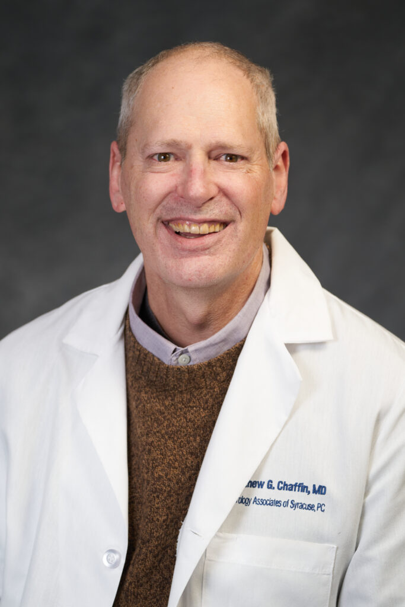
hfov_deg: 7.3
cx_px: 202
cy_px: 304
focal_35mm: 187
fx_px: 3154
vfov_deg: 11.0
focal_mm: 187
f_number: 5.6
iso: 400
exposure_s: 1/250
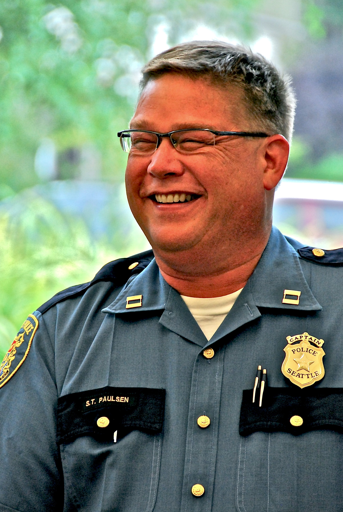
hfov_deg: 4.2
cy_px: 239
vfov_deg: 6.2
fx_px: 4731
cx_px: 170
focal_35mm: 332
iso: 800
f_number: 5.6
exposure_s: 1/125
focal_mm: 200
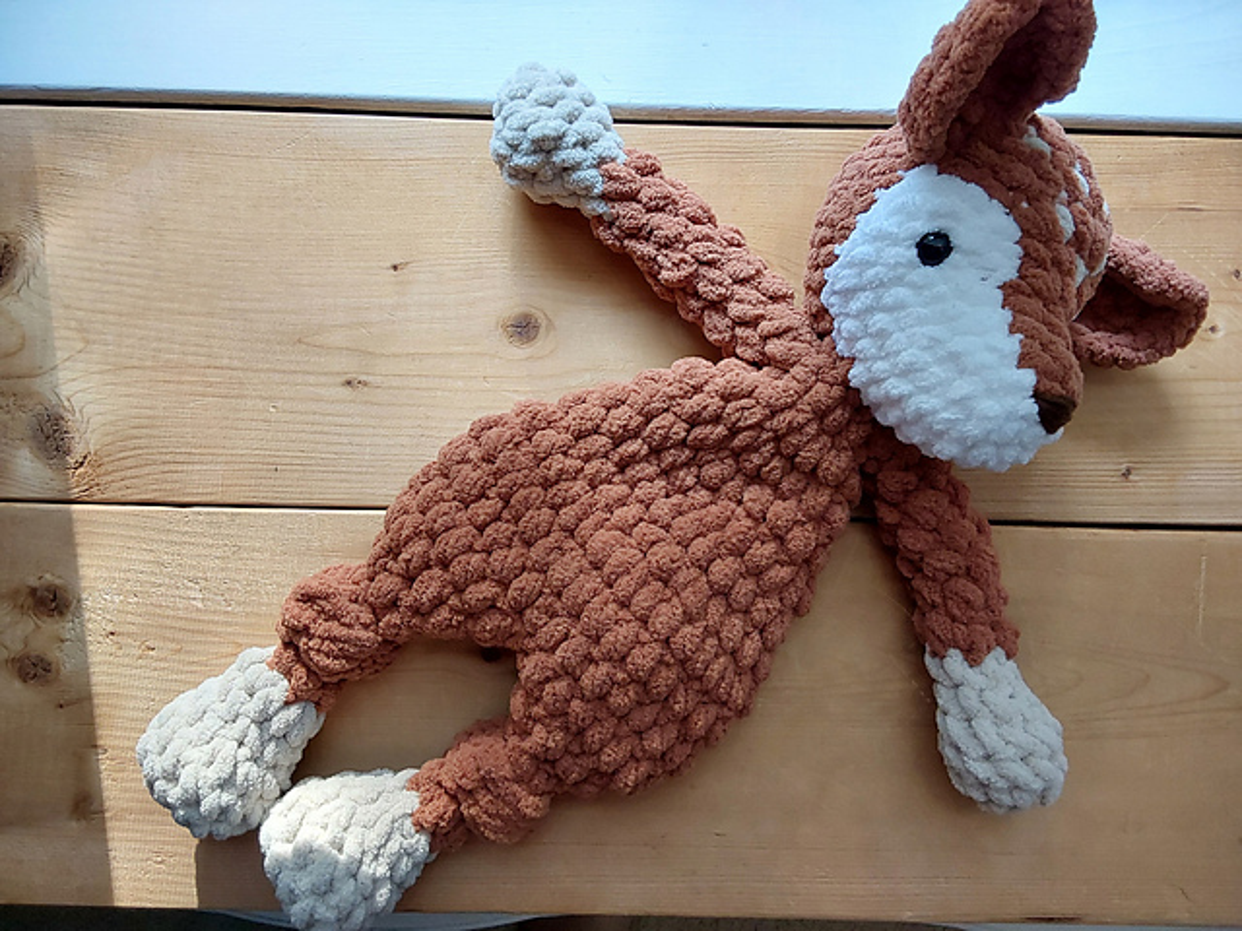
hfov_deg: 63.4
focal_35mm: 28
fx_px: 1005
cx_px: 621
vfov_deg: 49.7
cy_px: 466
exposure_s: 1/60
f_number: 1.9
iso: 100
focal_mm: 2.91
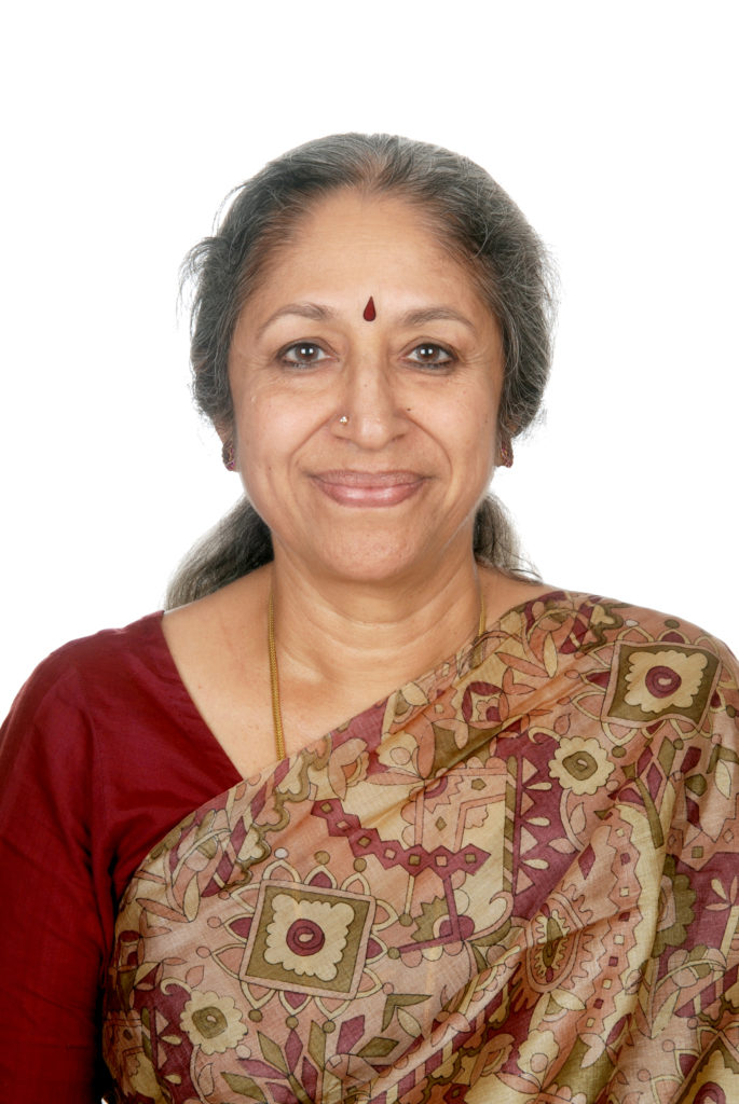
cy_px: 552
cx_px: 370
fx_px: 3456
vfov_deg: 18.2
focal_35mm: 112
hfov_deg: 12.2
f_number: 13
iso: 100
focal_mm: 75
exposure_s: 1/125
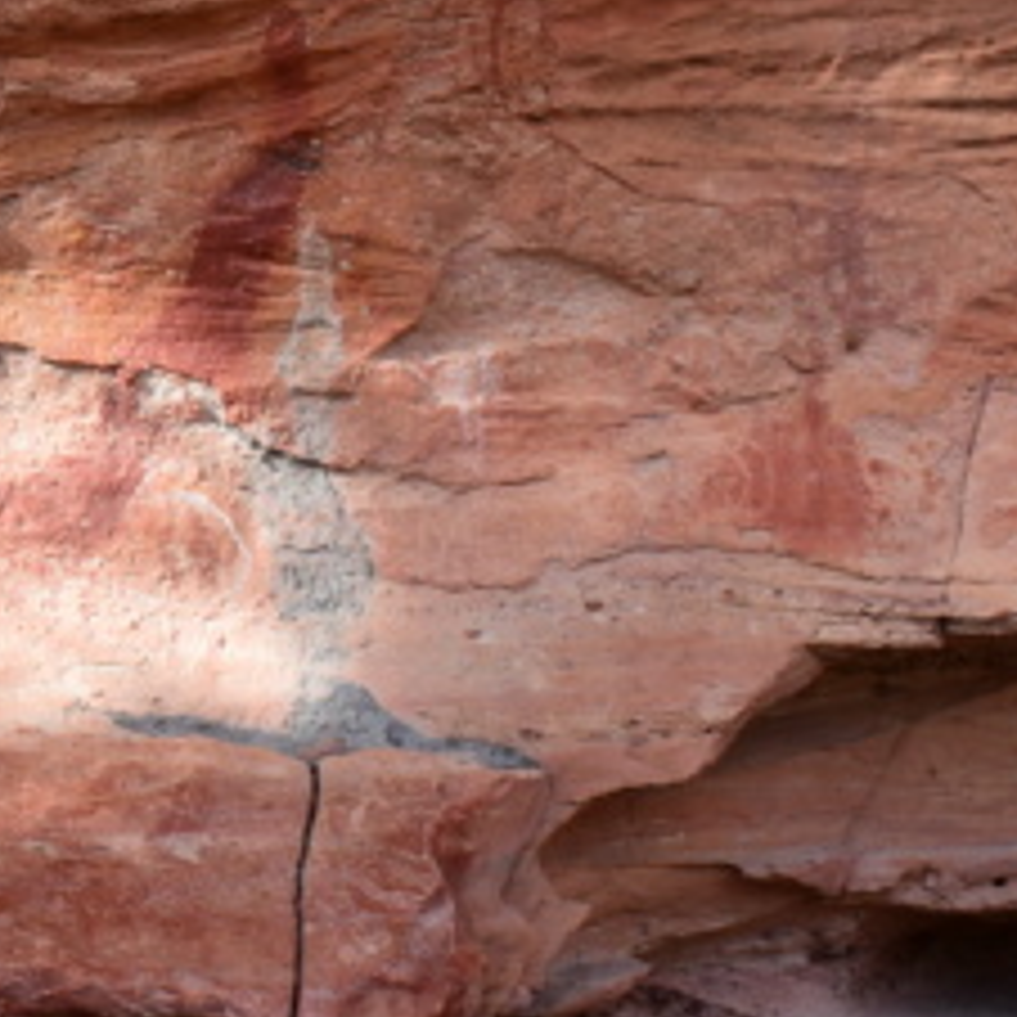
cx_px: -360
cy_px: 223
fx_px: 3457
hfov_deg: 15.8
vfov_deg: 16.6
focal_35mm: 104
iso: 100
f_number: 5.6
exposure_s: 1/125
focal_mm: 18
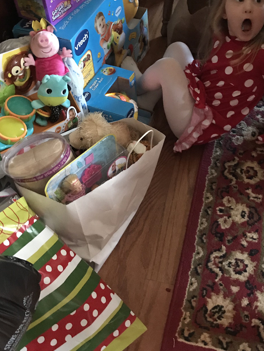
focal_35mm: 46
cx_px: 139
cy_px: 138
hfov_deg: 31.5
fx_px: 468
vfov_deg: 41.0
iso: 125
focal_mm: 3.99
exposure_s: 1/4
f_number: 1.8
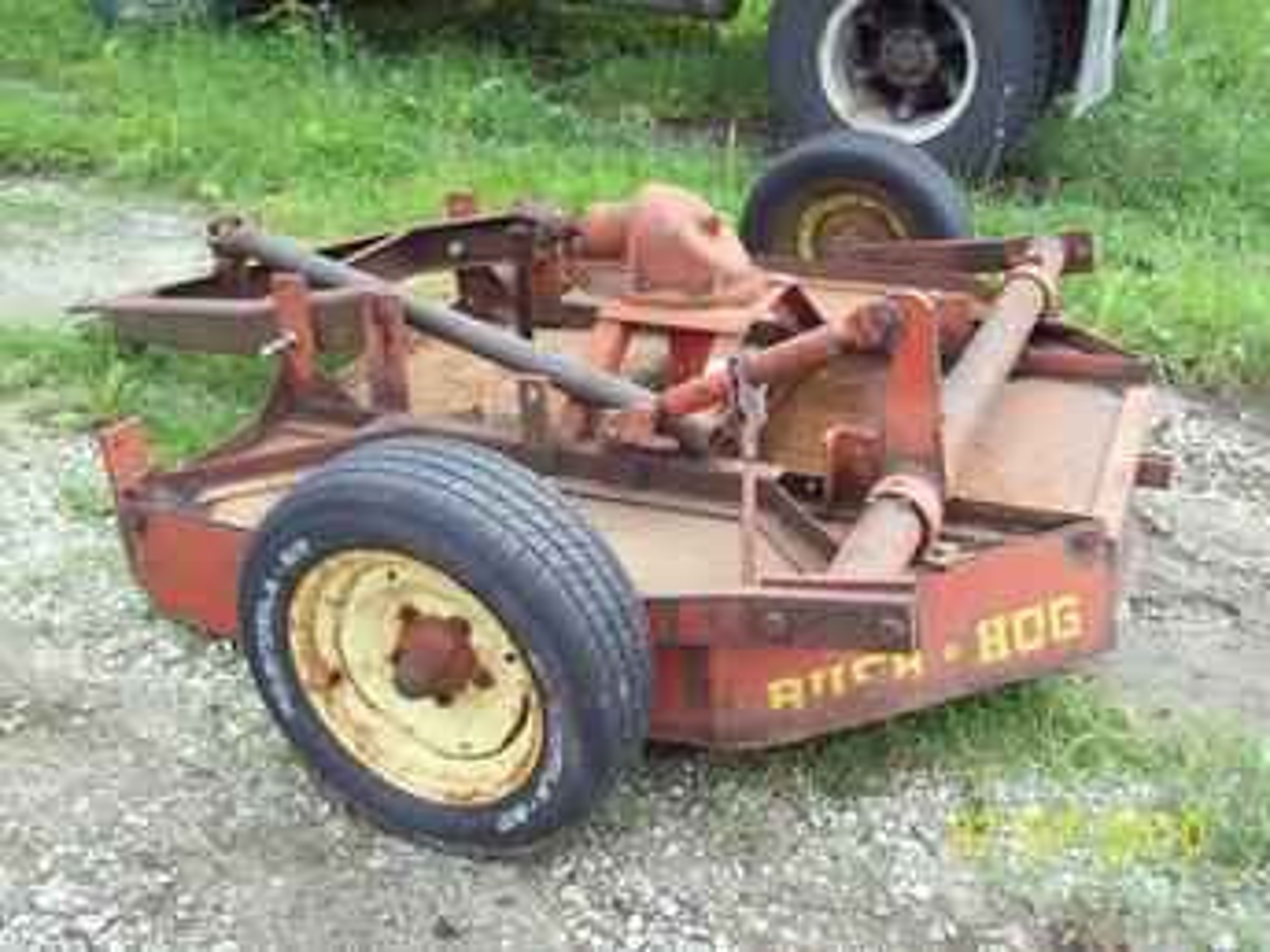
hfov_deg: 51.4
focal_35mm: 36
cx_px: 635
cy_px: 476
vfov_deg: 39.7
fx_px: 1321
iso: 80
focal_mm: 6
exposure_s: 1/153
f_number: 2.7
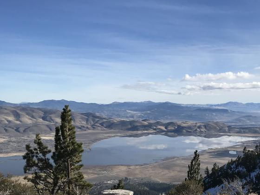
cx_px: 188
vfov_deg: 28.8
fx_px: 376
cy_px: 136
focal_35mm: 50
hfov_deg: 37.5
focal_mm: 3.99
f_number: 1.8
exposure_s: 1/4167
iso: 20
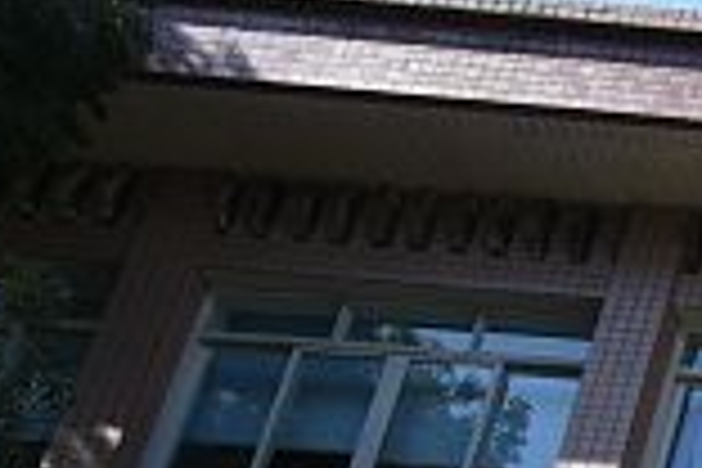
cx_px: 1984
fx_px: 2106
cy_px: 1352
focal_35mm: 108
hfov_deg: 12.0
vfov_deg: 9.9
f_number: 14
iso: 200
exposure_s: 1/100
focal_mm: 14
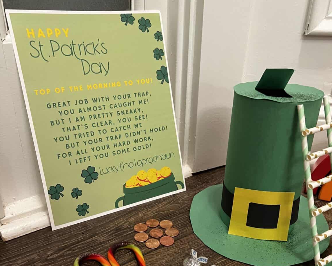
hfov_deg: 52.8
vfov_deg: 43.1
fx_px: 334
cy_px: 165
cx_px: 165
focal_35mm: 34
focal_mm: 5.7
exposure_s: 1/60
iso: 320
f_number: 1.5
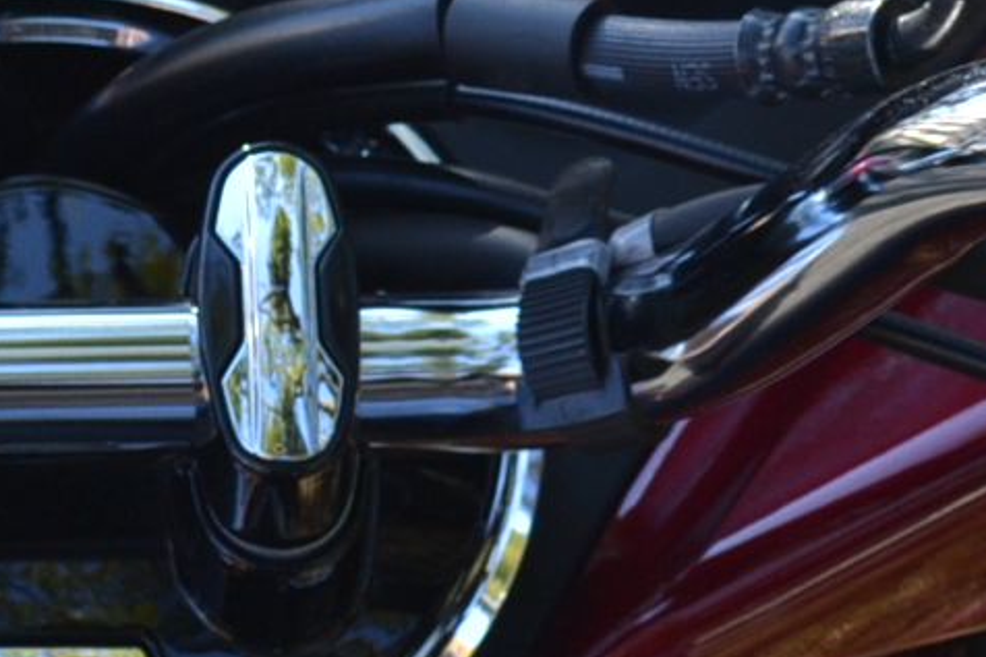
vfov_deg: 6.3
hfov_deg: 9.4
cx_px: 25
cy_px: -25
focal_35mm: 218
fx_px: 5968
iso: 180
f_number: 5.6
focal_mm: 30
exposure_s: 1/125
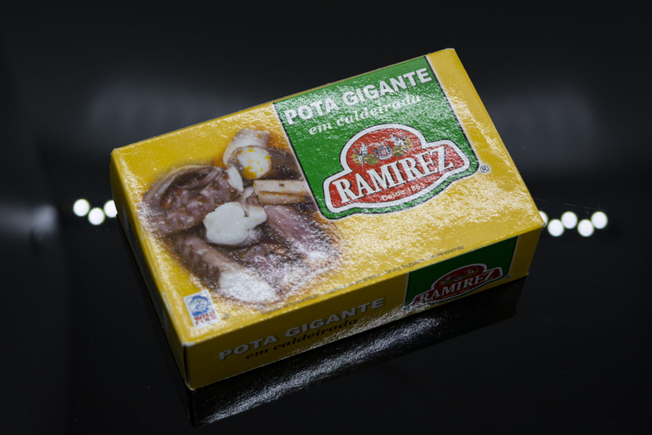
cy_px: 218
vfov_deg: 16.6
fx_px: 1494
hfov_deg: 24.6
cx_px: 326
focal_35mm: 82
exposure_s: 1/90
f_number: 5.6
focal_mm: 55
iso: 400
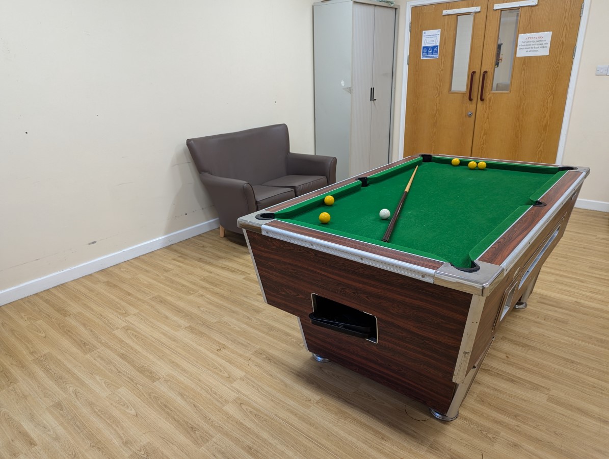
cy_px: 230
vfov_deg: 56.9
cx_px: 304
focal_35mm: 24
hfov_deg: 71.5
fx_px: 423
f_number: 1.85
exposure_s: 1/33.3
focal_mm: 6.81
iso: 76
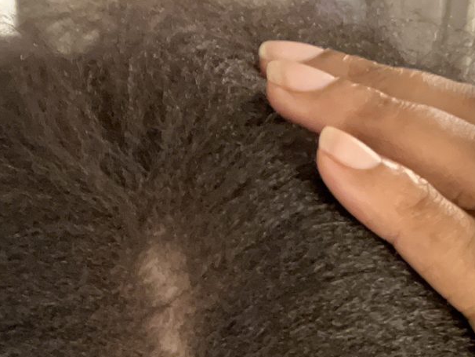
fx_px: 1043
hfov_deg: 25.5
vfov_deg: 17.4
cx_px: 158
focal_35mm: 76
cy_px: 538
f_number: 2.2
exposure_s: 1/30
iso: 640
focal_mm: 2.71
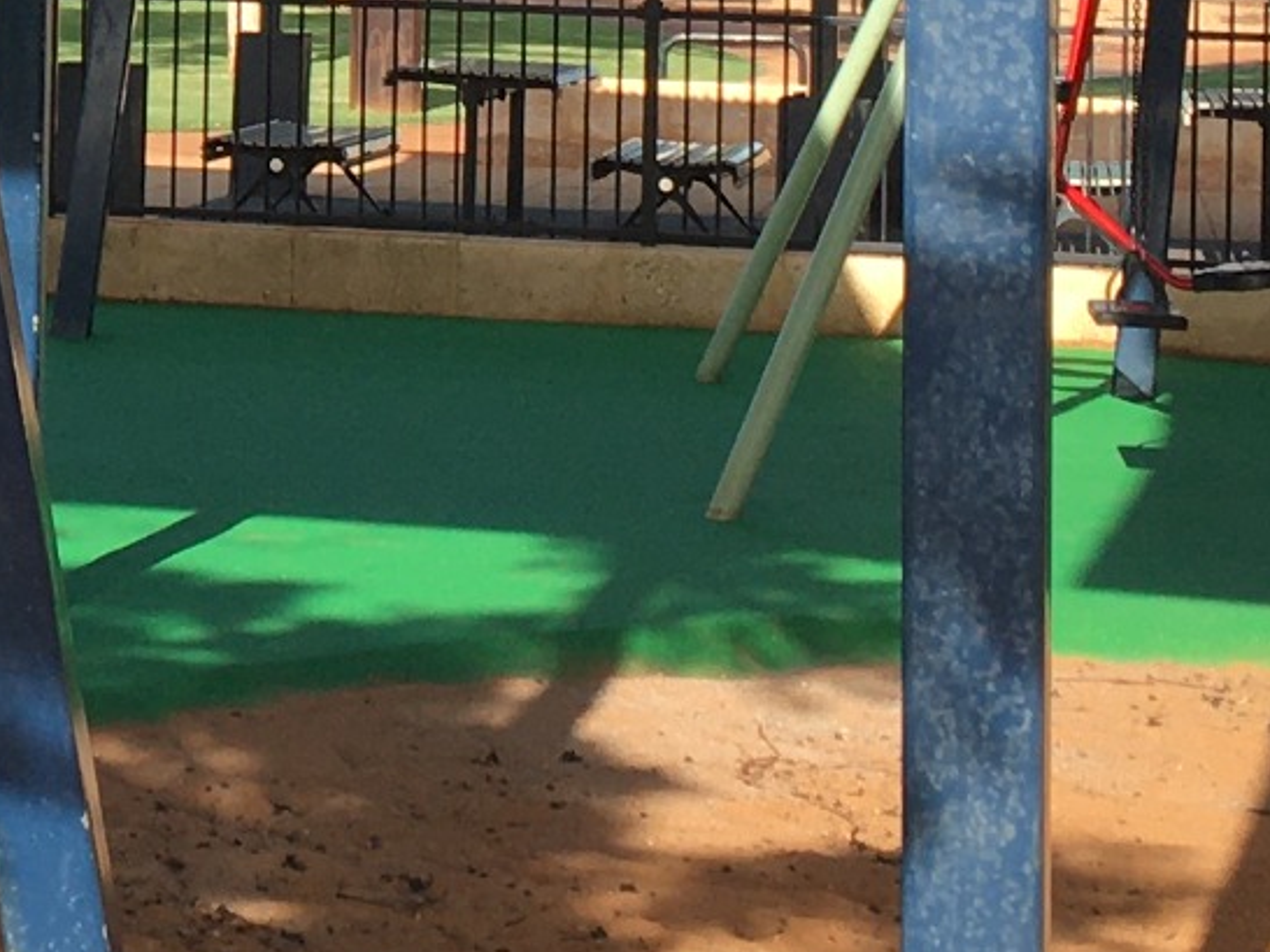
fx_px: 4987
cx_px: -661
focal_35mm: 136
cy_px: -249
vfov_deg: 10.7
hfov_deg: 13.6
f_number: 2.2
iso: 25
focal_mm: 4.15
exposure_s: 1/785
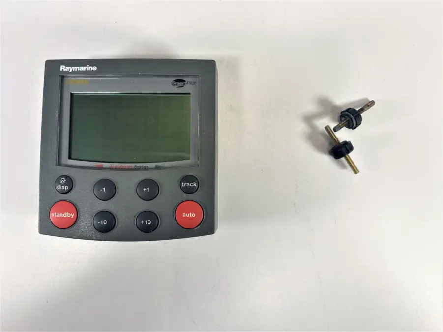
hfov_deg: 67.3
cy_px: 166
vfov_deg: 53.1
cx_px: 222
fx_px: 333
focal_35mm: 26
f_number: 1.8
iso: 32
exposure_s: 1/222
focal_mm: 4.25
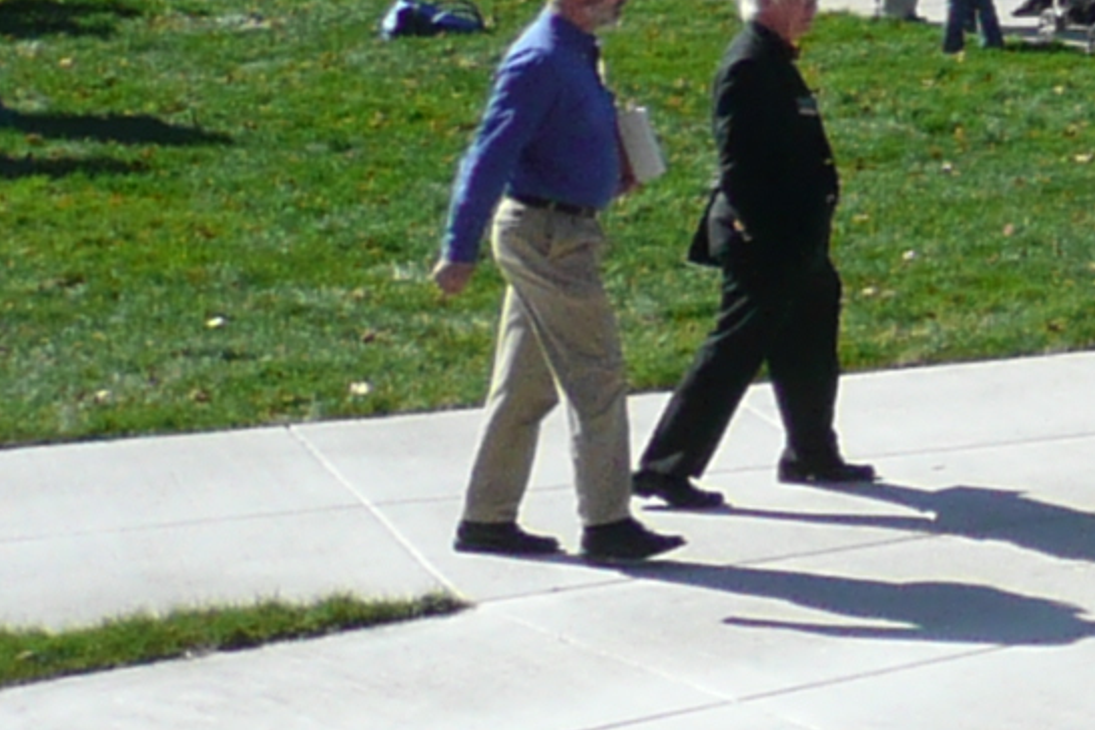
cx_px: 2800
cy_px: -724
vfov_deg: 8.0
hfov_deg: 10.4
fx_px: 4988
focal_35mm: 164
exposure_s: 1/800
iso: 100
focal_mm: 4.6
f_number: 3.3
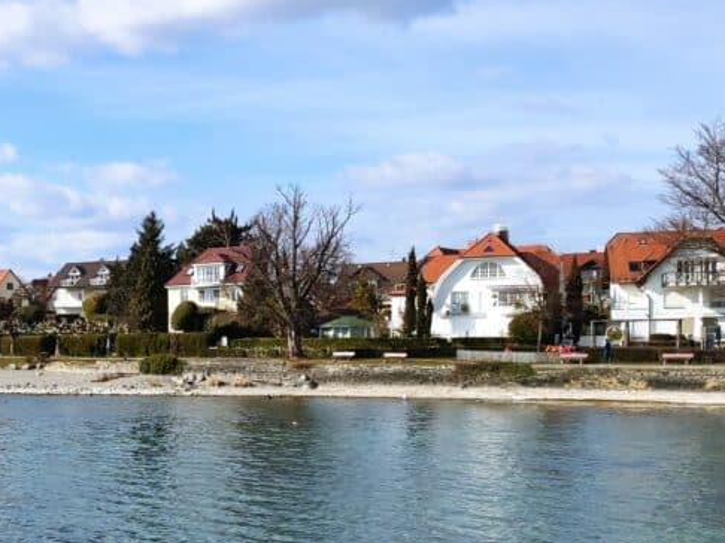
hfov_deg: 29.3
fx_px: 1277
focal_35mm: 61
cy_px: 363
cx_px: -22
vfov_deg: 23.9
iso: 112
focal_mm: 4.75
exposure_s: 1/1741
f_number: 1.75
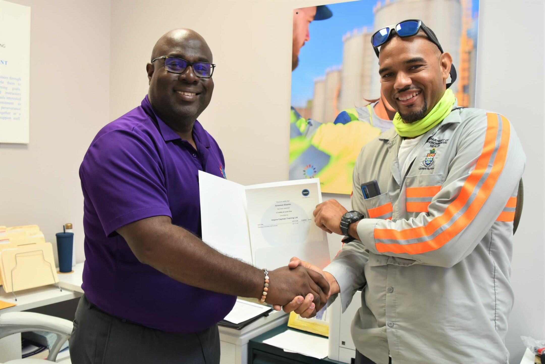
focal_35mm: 27
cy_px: 182
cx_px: 272
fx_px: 409
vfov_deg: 47.9
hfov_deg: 67.4
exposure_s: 1/50
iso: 400
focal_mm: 18
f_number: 4.5
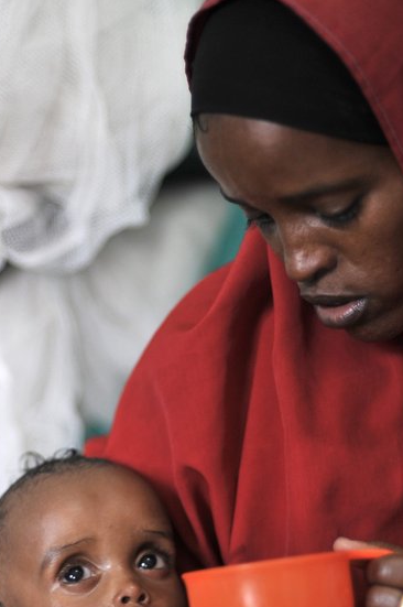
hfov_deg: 14.7
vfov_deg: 21.8
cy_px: 438
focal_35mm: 93
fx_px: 1565
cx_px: 209
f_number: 1.4
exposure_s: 1/100
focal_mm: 50
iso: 400
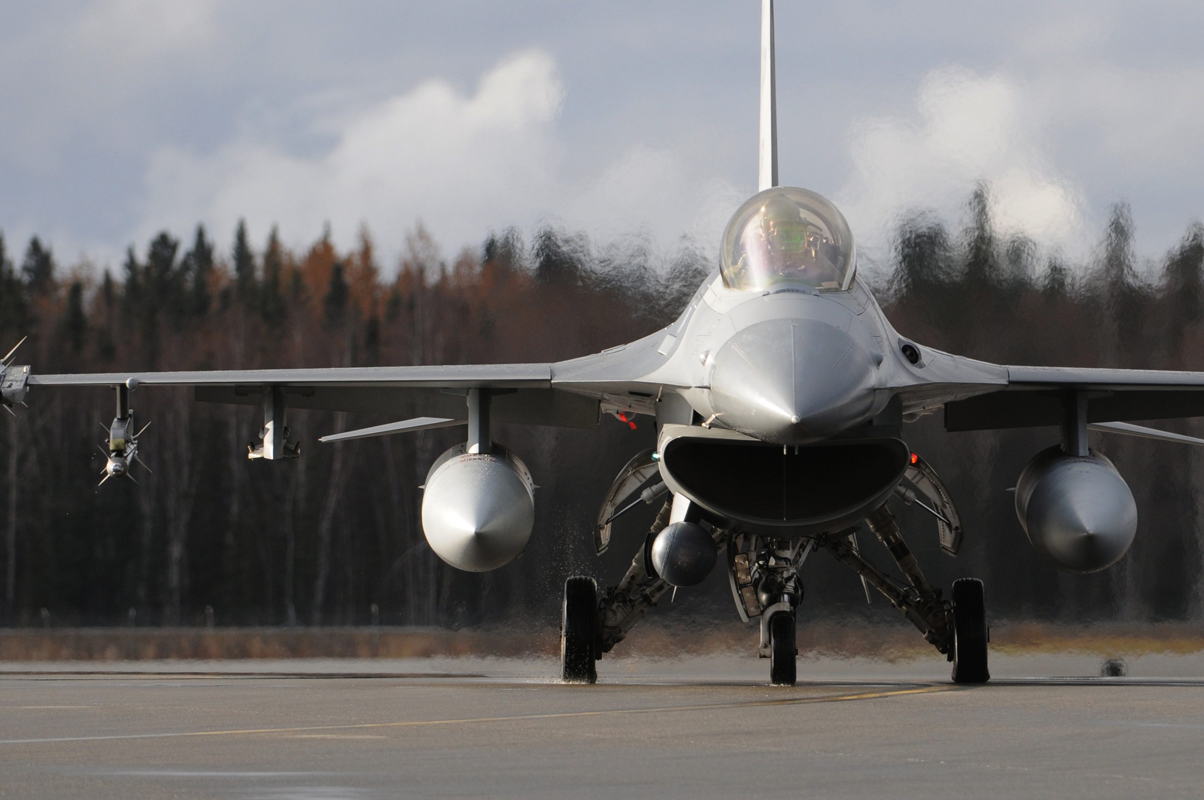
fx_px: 17838
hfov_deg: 3.9
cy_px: 280
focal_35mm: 534
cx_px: 777
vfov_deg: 2.6
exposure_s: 1/800
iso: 250
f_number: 4
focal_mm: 250
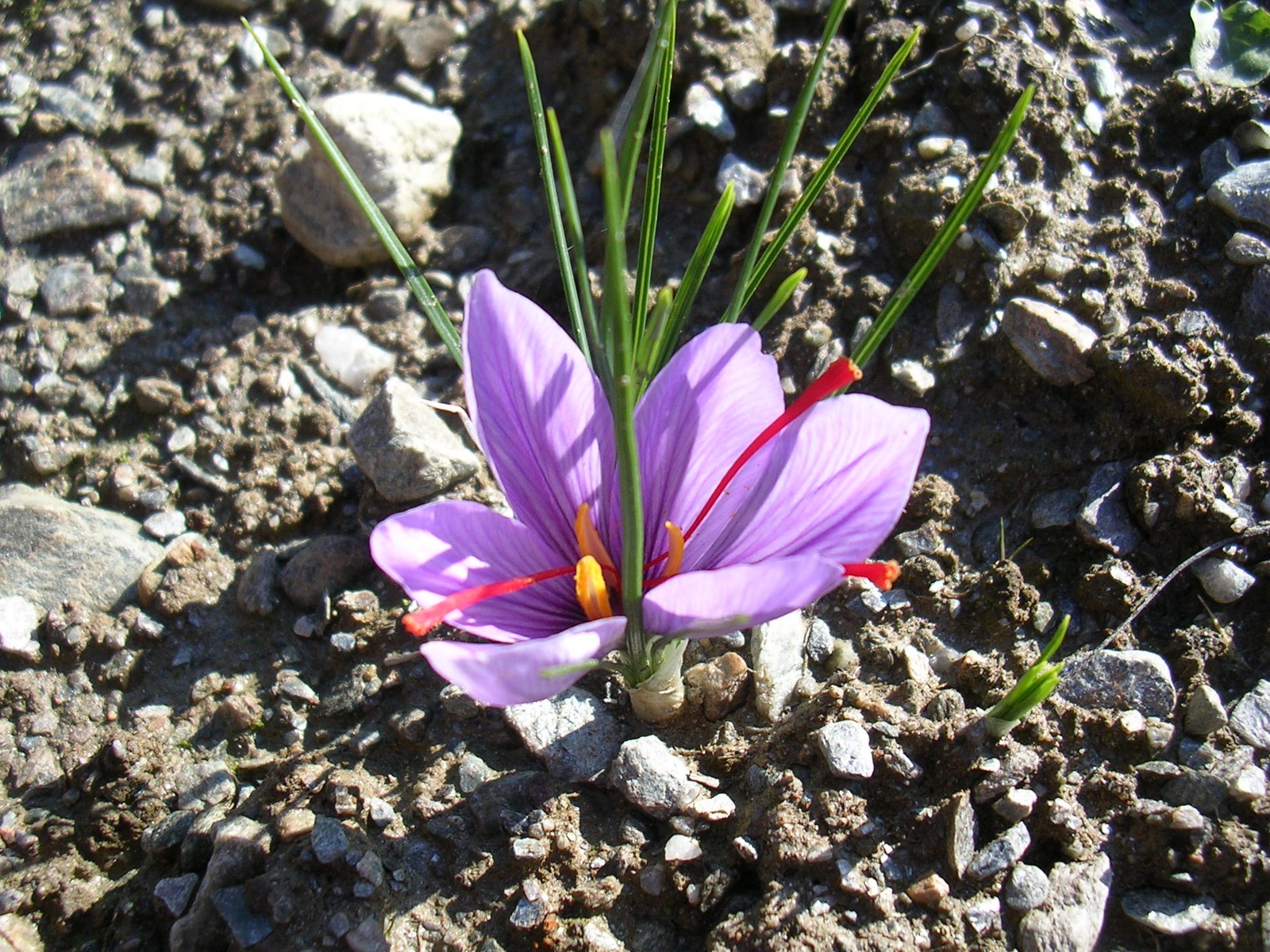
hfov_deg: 49.0
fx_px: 1394
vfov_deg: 37.7
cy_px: 476
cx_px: 635
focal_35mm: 38
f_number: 2.8
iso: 50
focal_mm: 5.8
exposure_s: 1/450
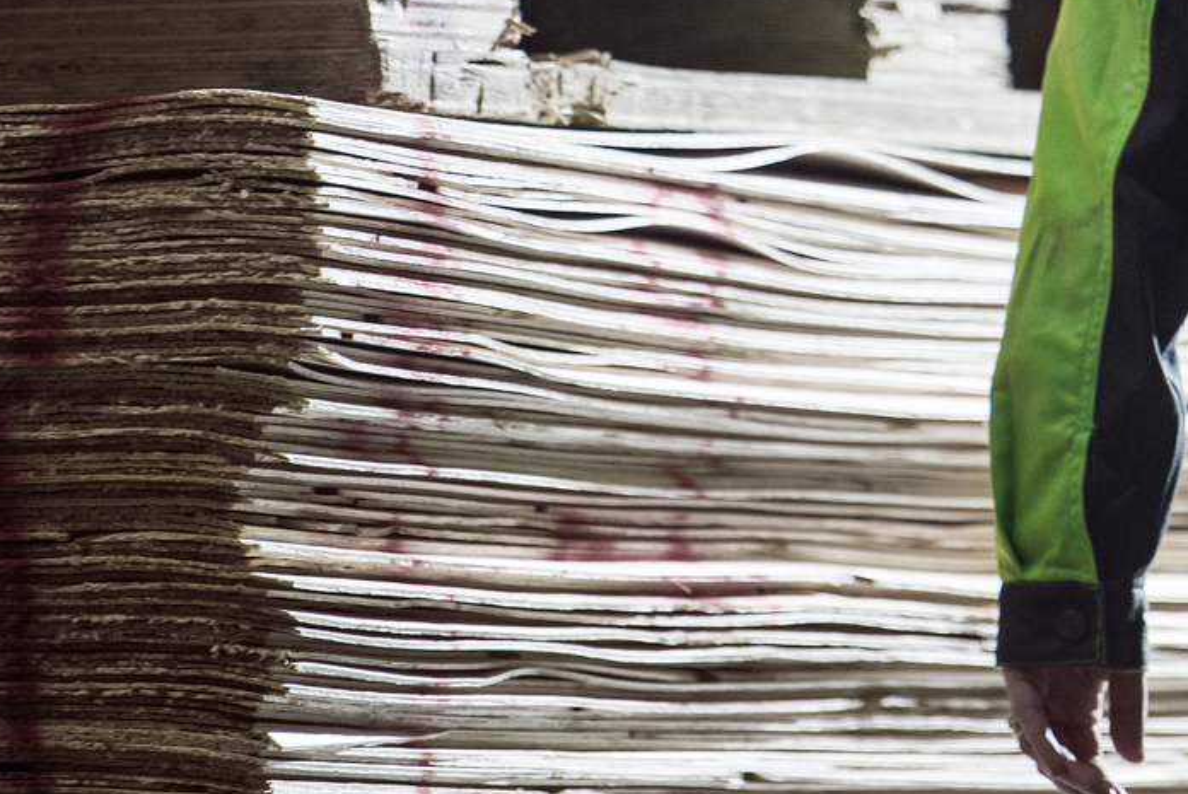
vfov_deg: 2.3
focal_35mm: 605
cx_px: 1533
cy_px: -357
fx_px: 19977
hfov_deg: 3.4
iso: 500
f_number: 3.2
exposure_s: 1/125
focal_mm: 180
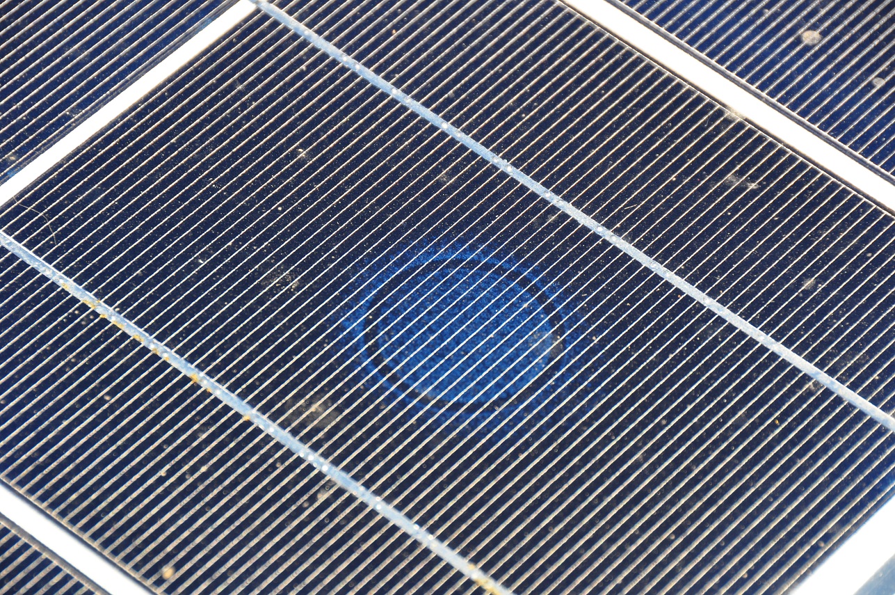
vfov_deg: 4.6
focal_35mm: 300
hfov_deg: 6.9
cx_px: 448
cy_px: 298
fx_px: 7450
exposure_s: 1/125
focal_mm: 200
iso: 200
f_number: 9
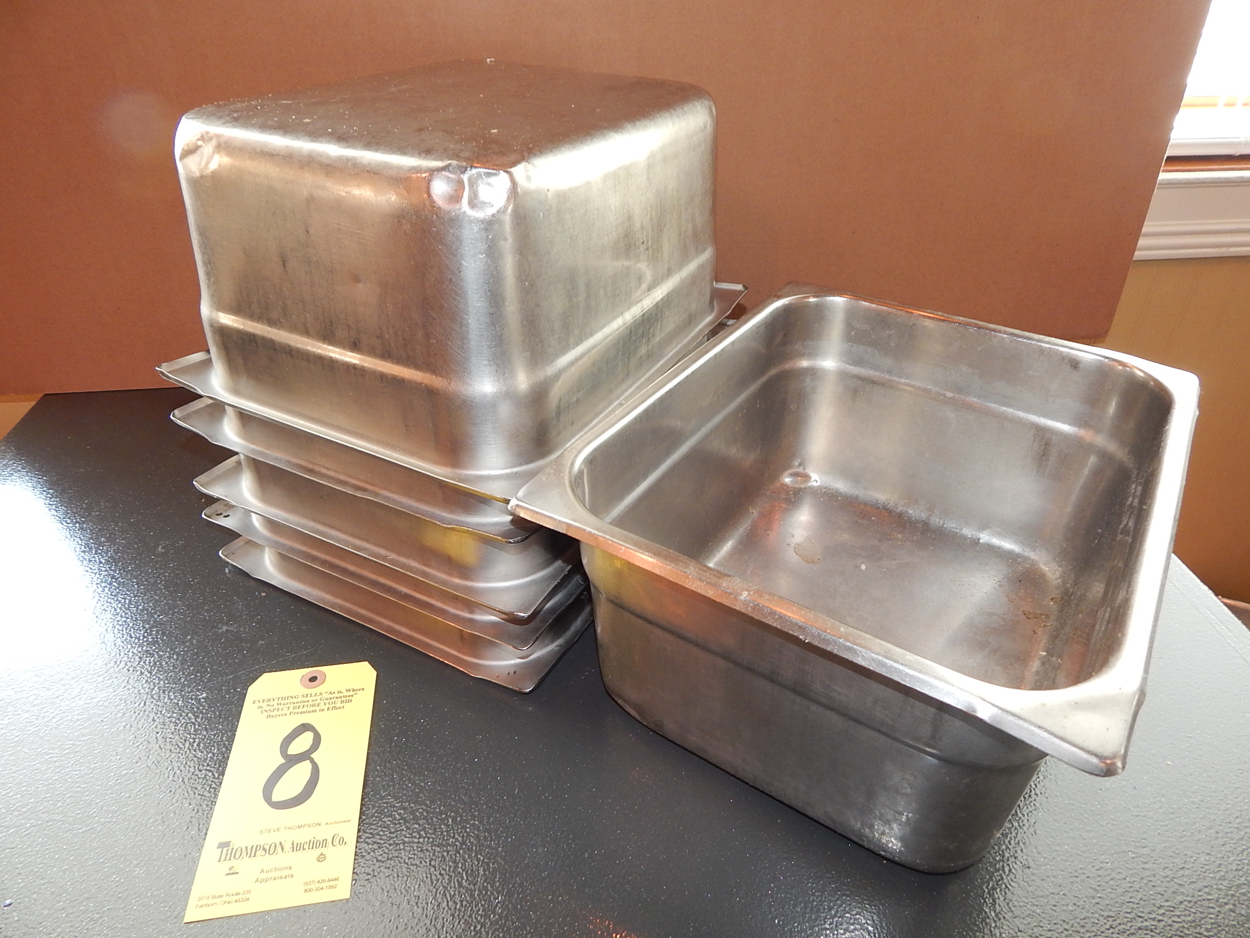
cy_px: 469
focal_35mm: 23
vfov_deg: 58.9
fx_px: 831
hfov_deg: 73.9
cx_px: 625
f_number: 3
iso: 200
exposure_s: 1/5
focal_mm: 4
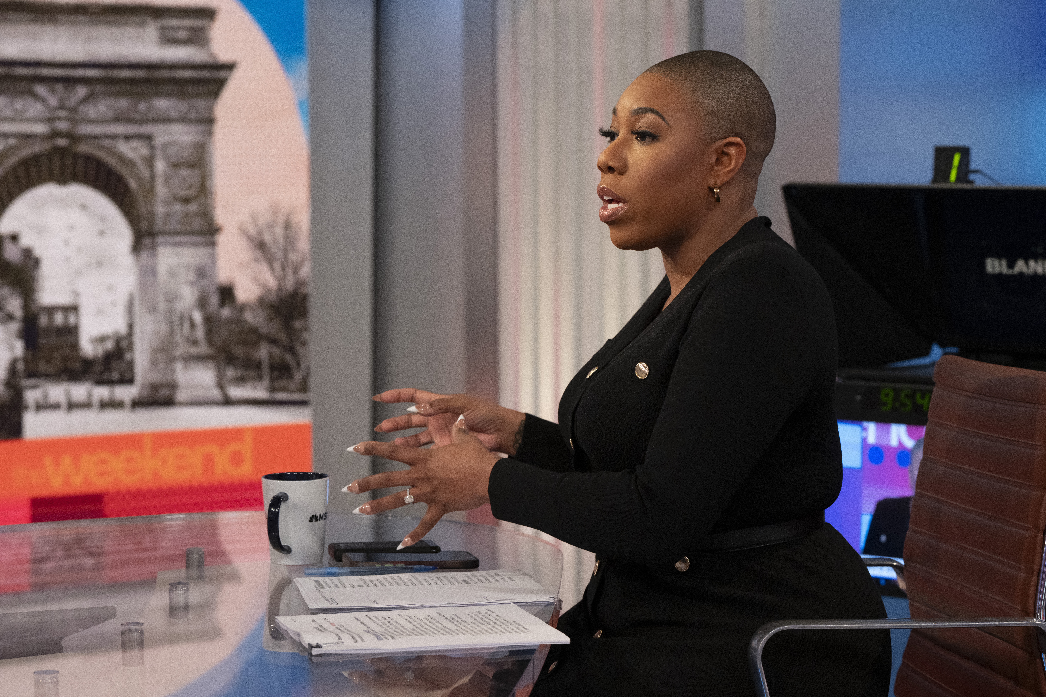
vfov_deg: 15.4
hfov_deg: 22.9
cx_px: 523
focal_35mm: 89
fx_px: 2586
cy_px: 348
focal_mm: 89
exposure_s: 1/200
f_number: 5.6
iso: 5000
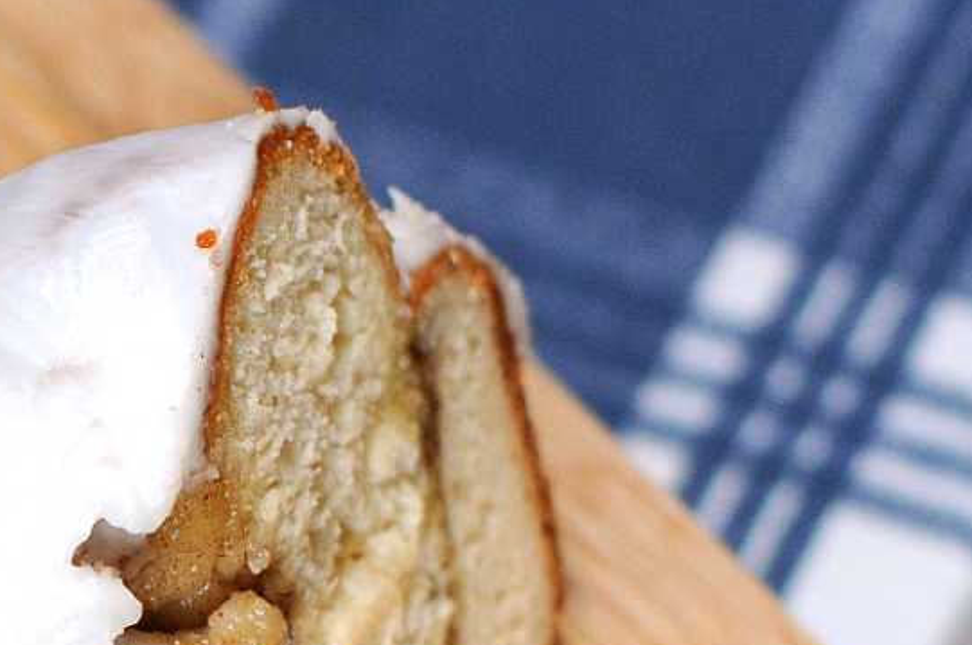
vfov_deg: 4.8
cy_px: 744
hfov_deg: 7.1
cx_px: -596
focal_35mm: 284
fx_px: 7657
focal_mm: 50
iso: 400
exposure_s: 1/200
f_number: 2.8
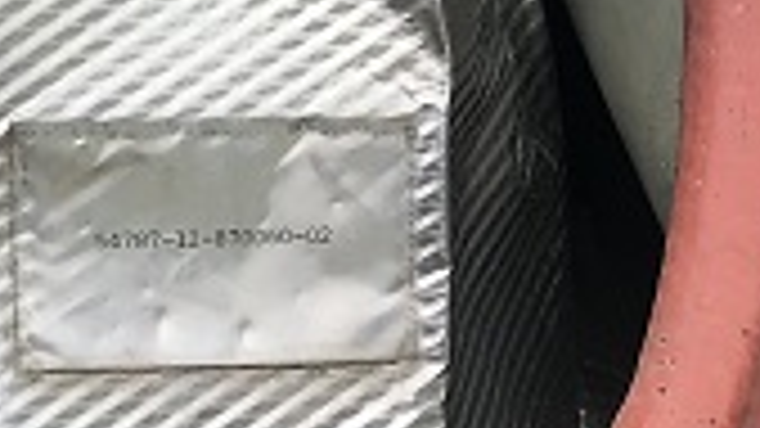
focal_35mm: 146
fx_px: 2942
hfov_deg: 14.6
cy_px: 390
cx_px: 160
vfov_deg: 8.3
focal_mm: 3.99
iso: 20
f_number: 1.8
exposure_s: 1/656
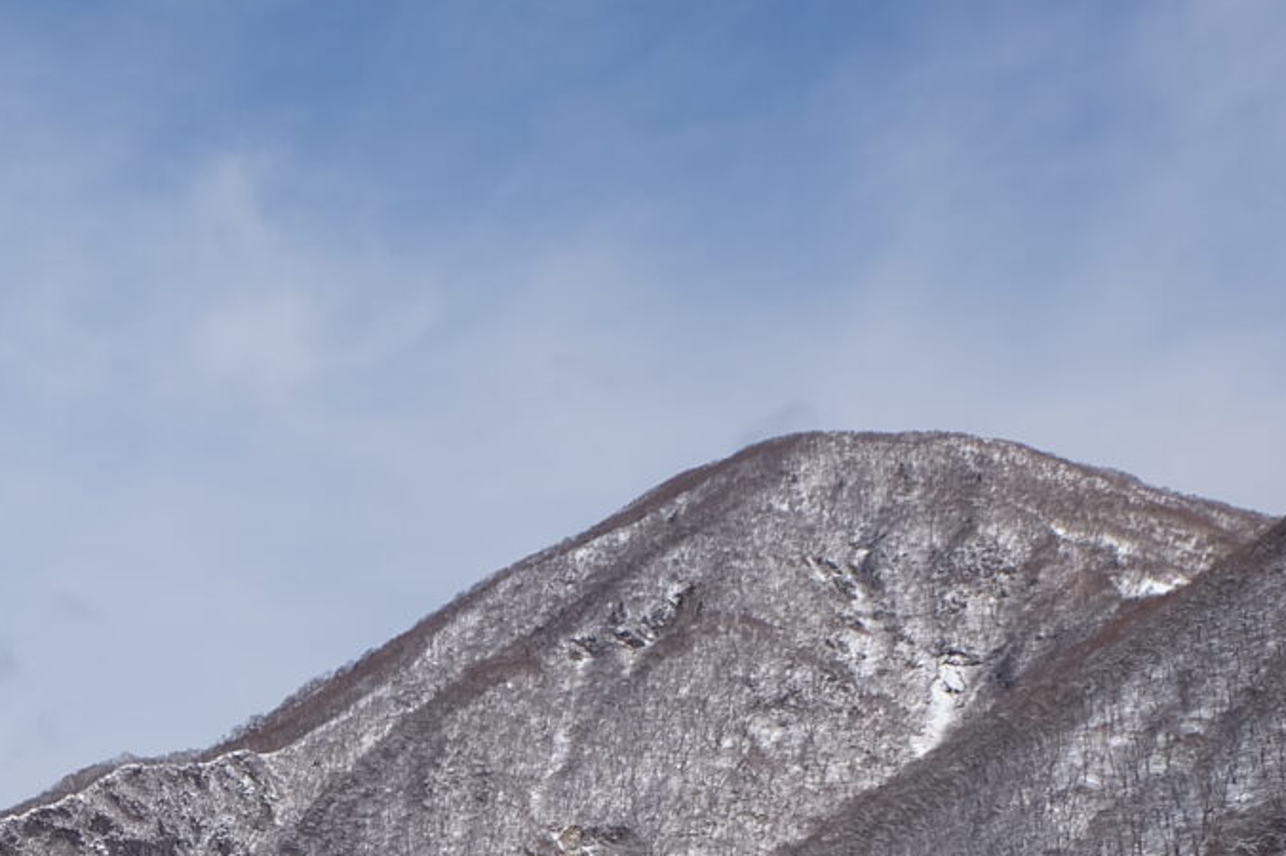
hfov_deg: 25.7
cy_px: 1239
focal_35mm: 74
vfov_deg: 16.9
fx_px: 2642
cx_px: -55
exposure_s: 1/420
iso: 200
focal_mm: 16.7
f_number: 10
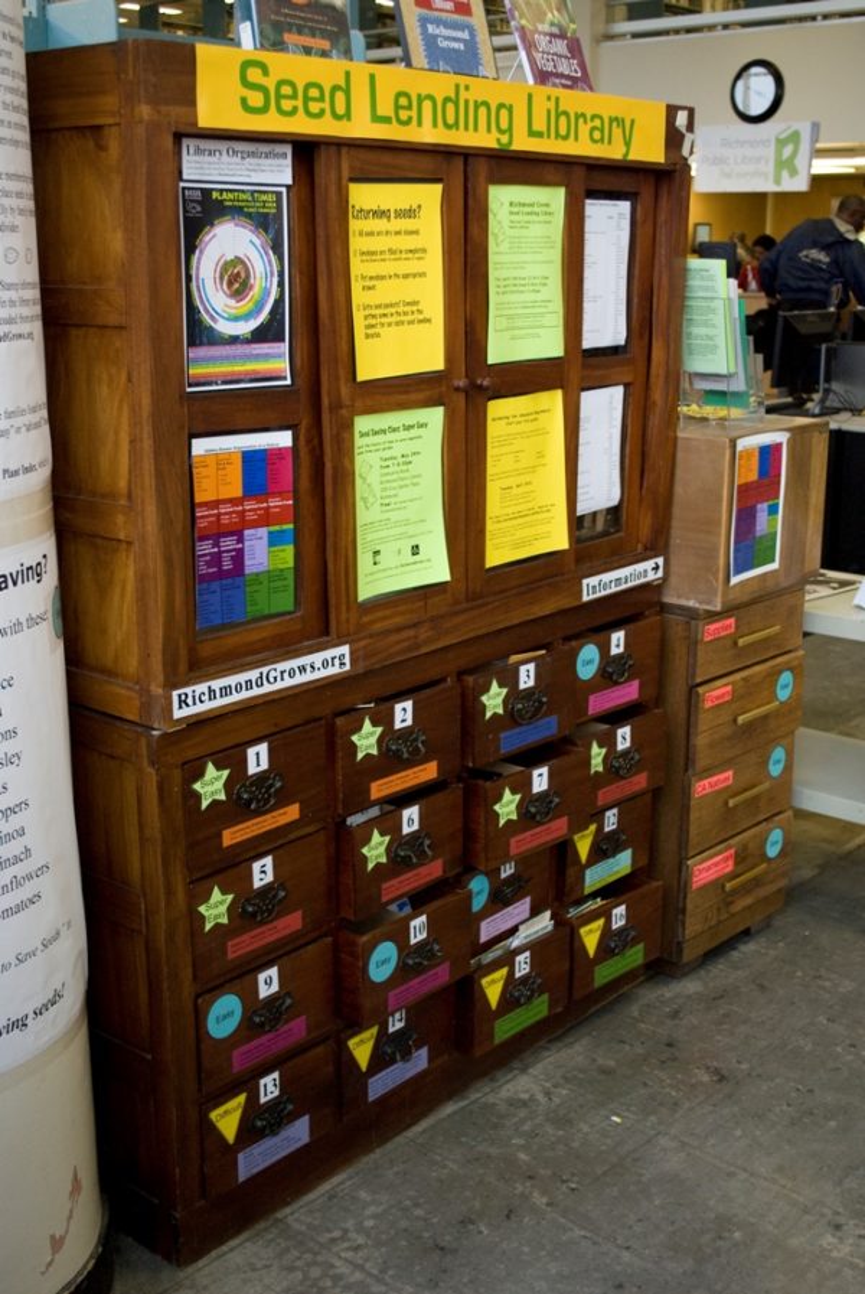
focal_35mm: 42
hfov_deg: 32.0
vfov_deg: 46.4
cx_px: 432
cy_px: 647
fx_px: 1510
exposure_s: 1/50
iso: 400
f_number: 4.5
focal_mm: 28
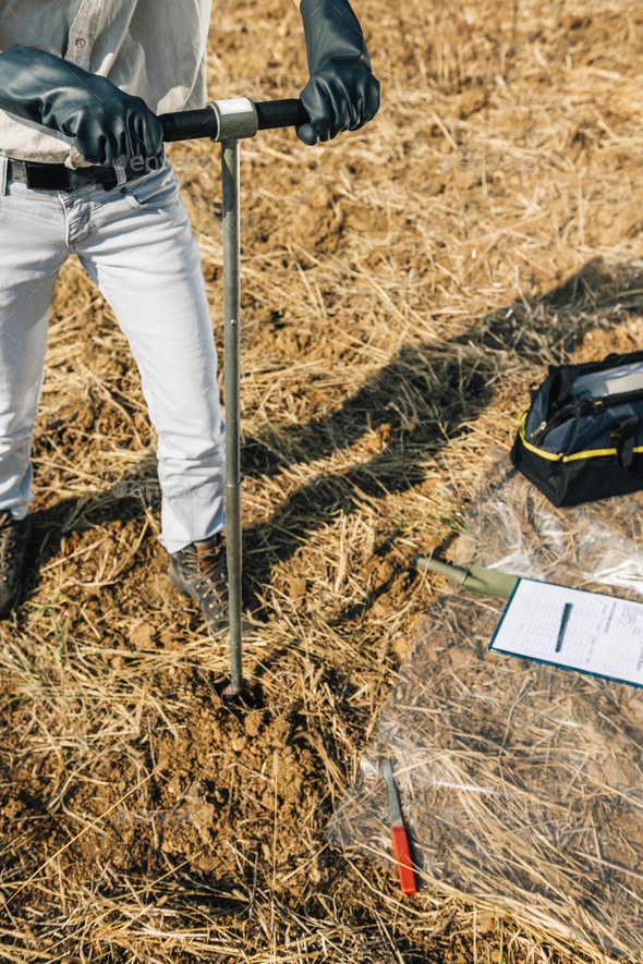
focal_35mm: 35
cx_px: 322
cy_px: 482
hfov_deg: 37.9
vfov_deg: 54.4
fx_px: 938
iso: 64
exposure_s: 1/250
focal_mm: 35
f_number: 4.5
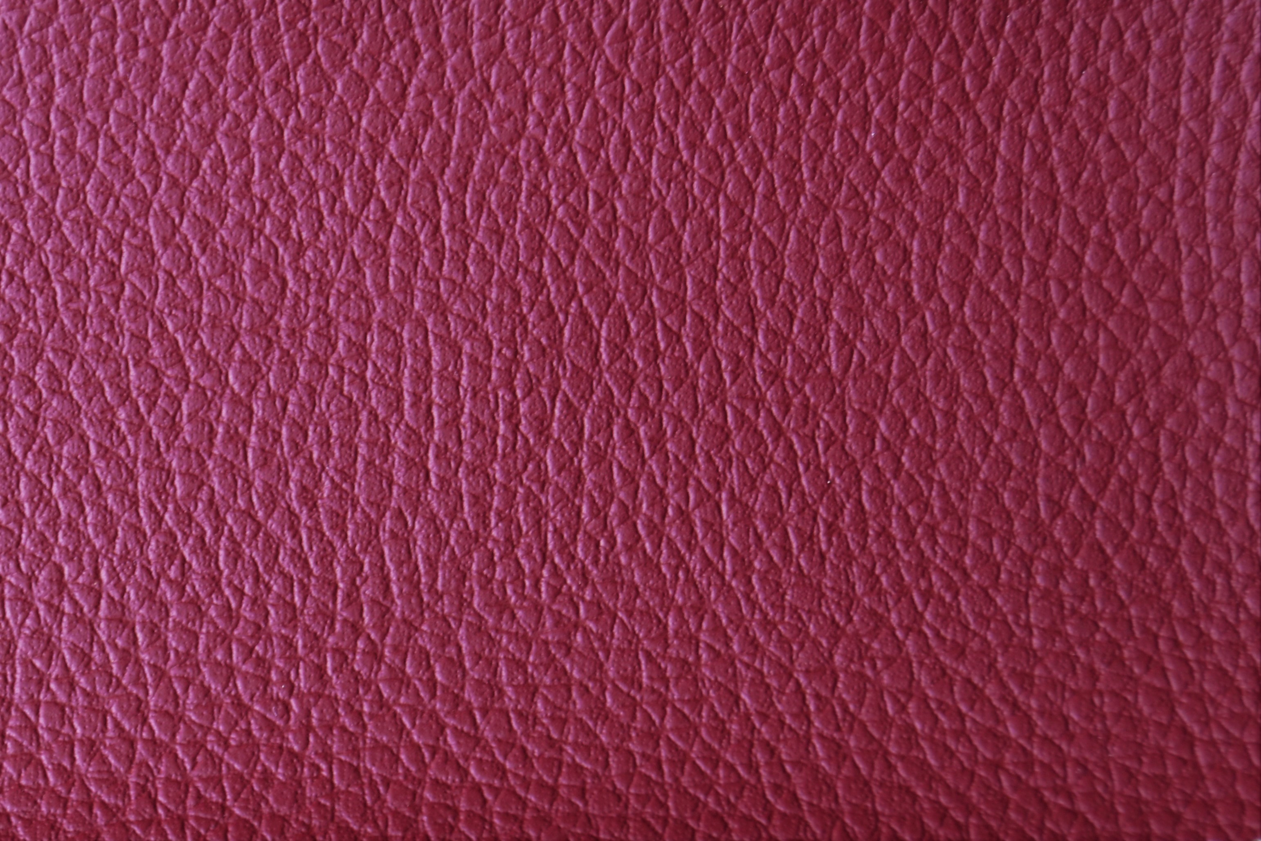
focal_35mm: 78
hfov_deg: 26.0
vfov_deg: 17.5
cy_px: 420
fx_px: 2732
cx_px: 630
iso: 400
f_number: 6.3
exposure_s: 1/60
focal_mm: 52
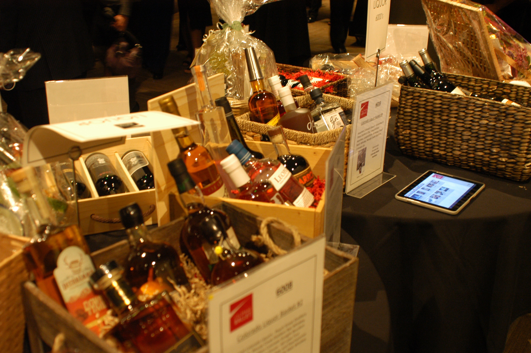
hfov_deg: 46.4
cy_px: 176
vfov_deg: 31.8
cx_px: 266
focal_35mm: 42
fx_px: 619
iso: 640
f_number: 3.5
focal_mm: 28
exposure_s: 1/10
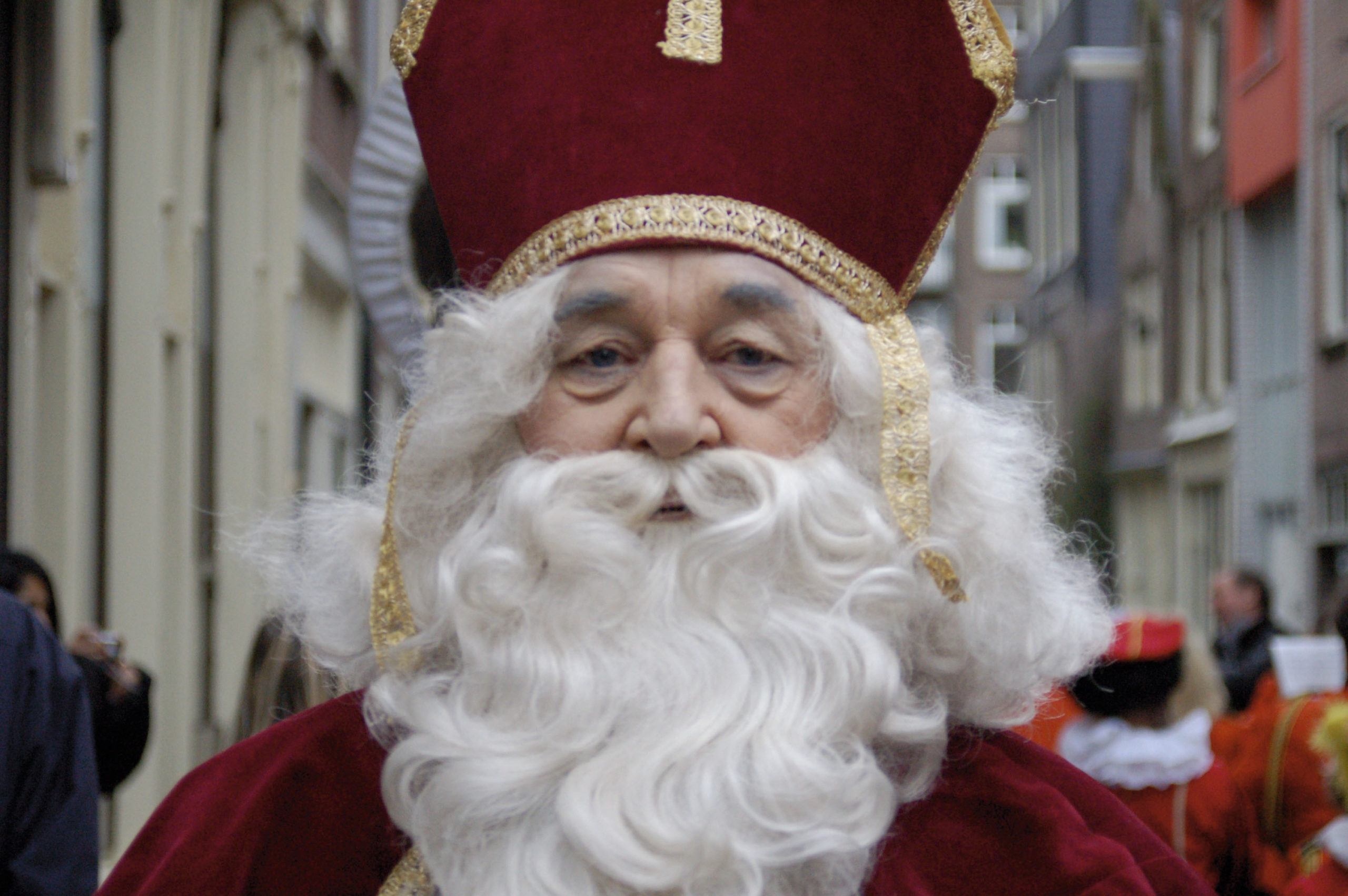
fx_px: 4489
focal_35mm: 120
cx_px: 674
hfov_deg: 17.1
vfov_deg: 11.4
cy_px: 448
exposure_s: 1/350
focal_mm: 80
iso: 1600
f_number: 5.6
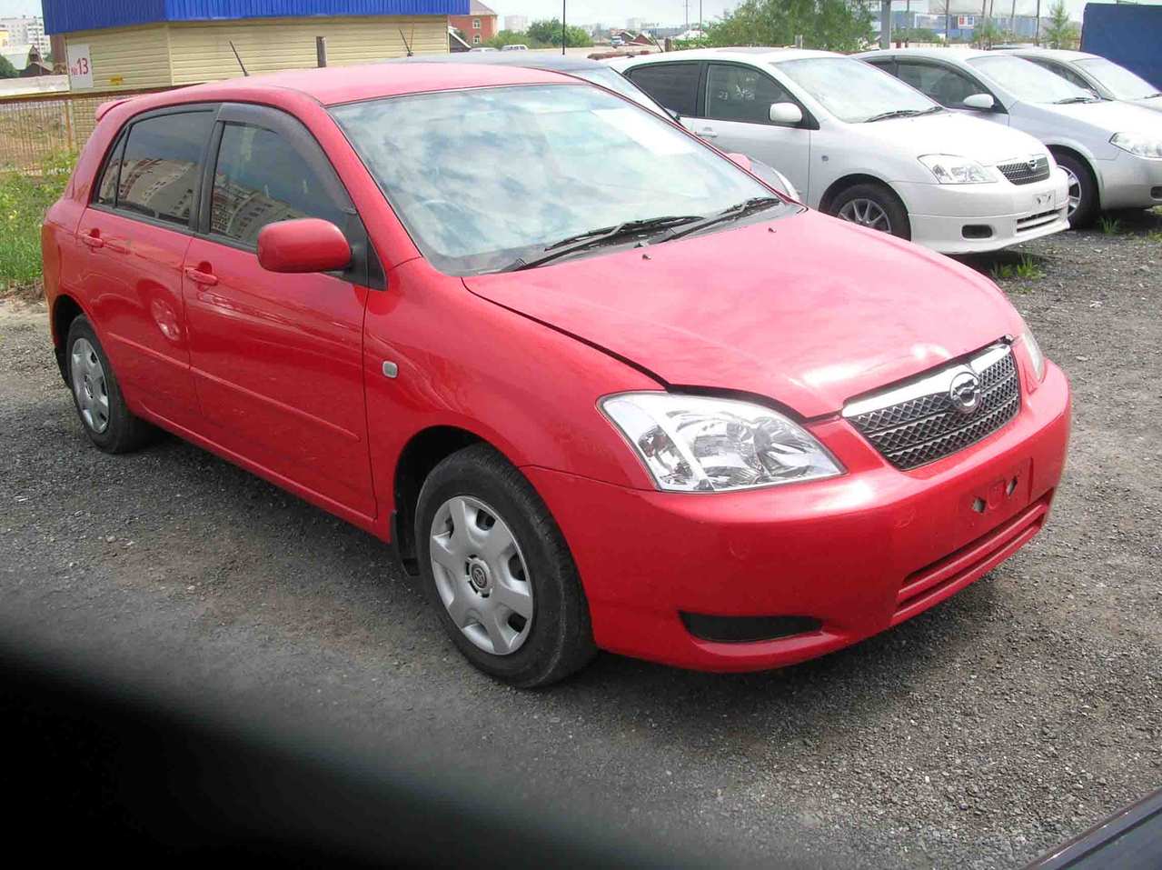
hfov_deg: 52.7
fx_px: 1174
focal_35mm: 35
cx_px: 581
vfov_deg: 40.6
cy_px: 435
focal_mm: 5.8
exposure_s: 1/163
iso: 50
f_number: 5.6
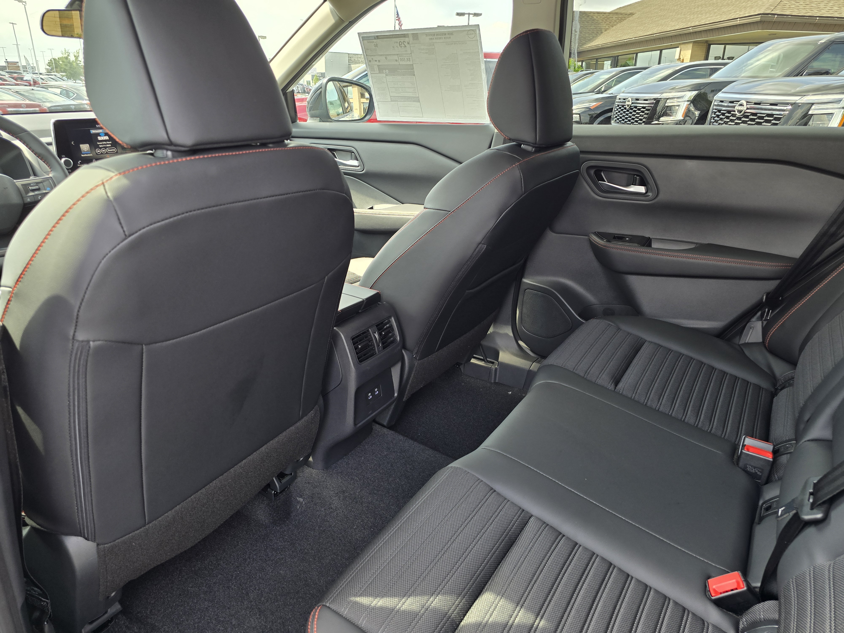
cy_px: 316
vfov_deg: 58.9
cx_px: 422
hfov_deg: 73.9
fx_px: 561
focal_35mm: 23
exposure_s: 1/180
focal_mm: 6.3
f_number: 1.7
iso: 64
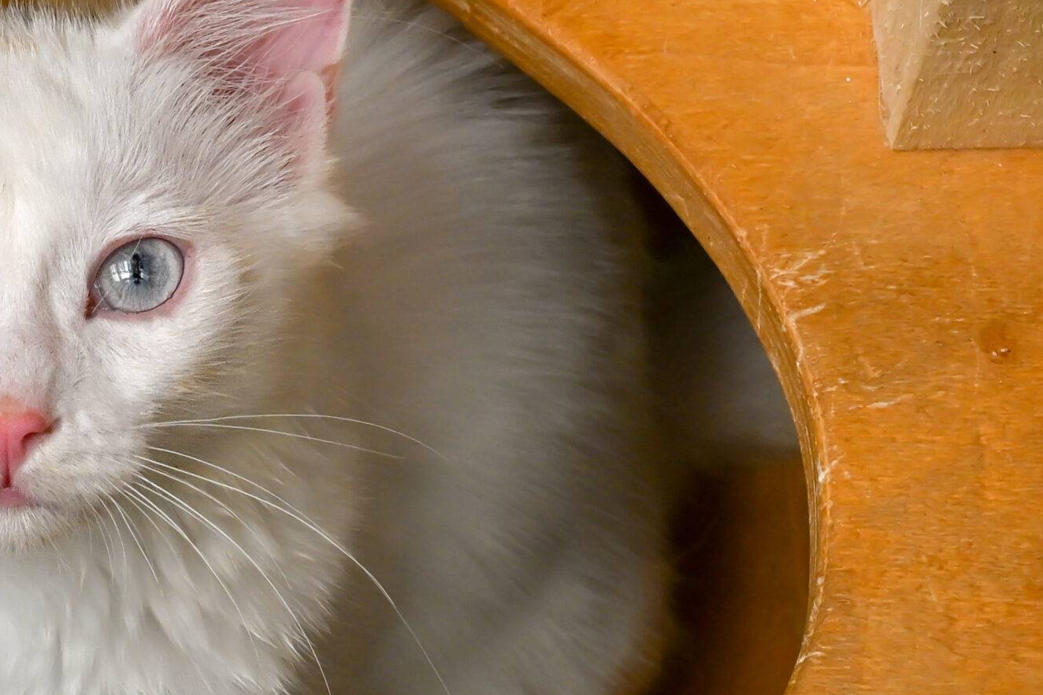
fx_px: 3360
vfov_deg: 11.8
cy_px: 403
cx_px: 119
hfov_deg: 17.4
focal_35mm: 116
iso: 640
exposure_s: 1/250
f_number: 9
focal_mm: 40
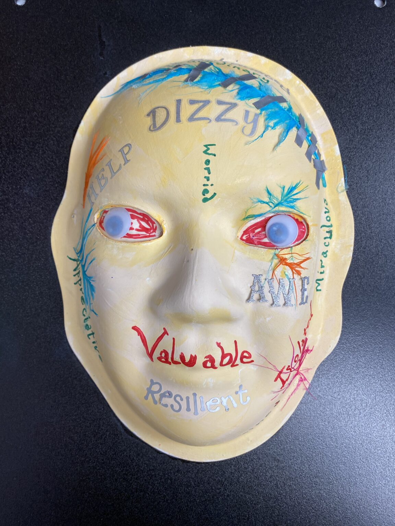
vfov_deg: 67.3
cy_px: 263
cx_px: 198
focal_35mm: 26
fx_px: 396
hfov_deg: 53.1
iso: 100
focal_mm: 4.25
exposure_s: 1/120
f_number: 1.8
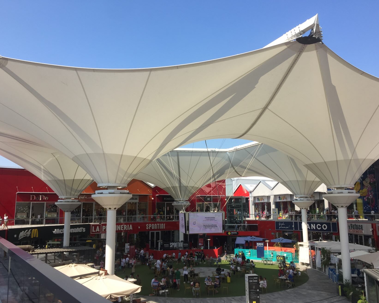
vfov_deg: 47.1
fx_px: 348
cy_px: 154
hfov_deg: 57.1
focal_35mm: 31
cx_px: 200
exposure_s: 1/1319
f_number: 2.2
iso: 32
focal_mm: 4.15
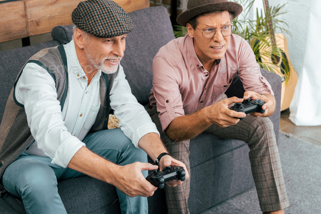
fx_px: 553
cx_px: 154
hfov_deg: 32.4
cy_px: 97
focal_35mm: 62
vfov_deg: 21.9
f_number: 4
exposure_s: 1/200
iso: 125
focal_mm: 56
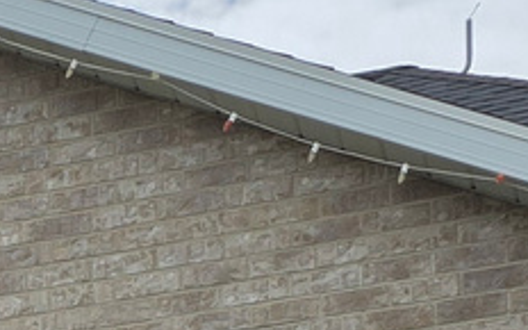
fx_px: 2705
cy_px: 1163
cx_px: -332
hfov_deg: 10.6
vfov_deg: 6.1
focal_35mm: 188
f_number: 1.7
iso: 80
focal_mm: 6.3
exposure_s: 1/6355
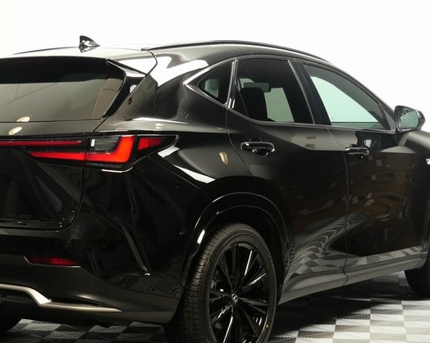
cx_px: 167
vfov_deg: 18.3
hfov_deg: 22.7
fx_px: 1069
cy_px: 204
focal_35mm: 84
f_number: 4.2
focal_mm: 22
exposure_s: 1/200
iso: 320
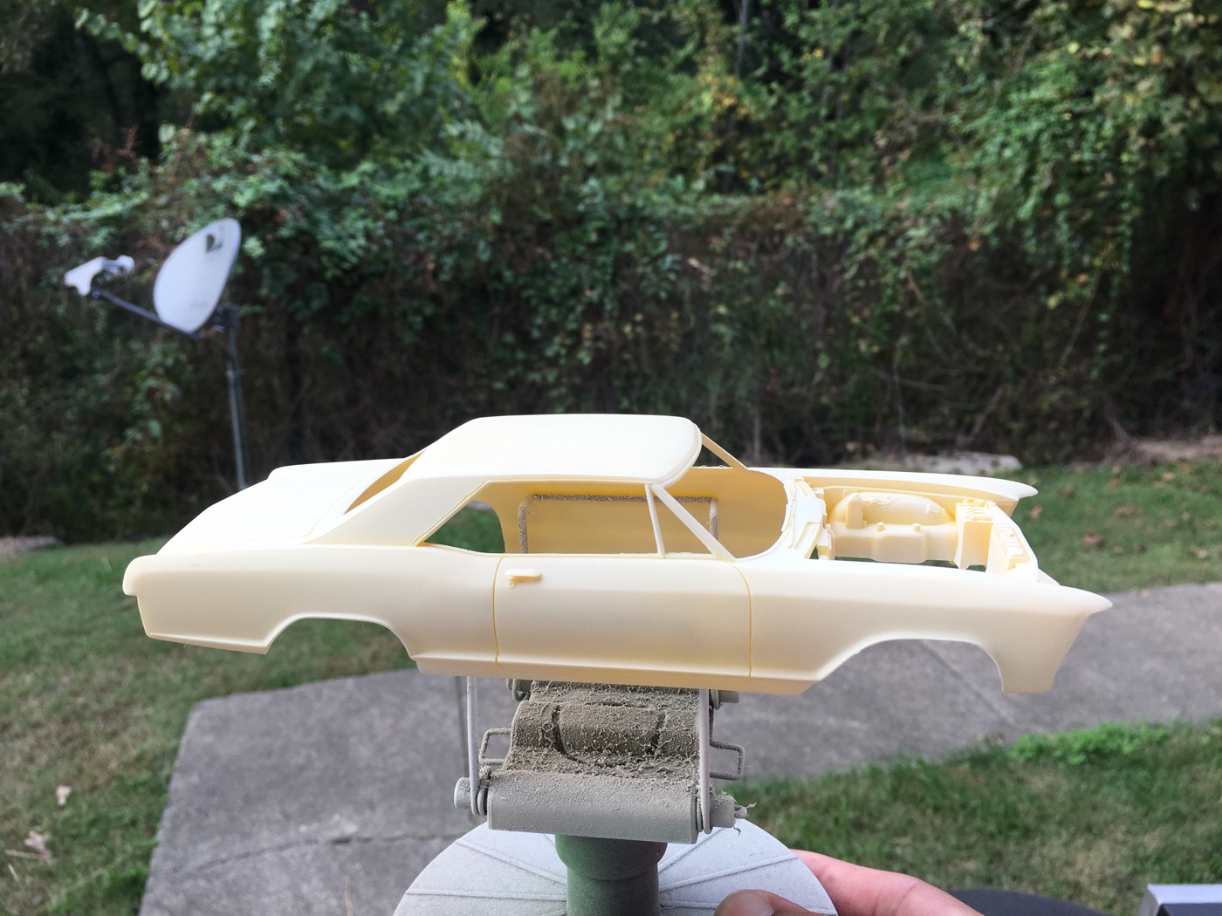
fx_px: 1024
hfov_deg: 61.7
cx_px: 611
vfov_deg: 48.2
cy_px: 458
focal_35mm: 29
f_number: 2.2
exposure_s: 1/285
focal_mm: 4.15
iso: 25
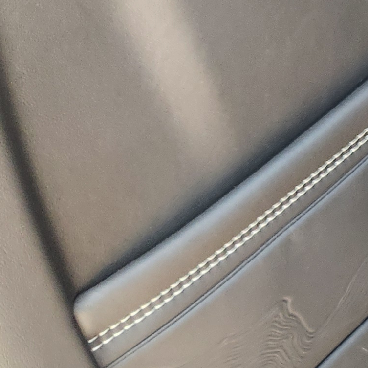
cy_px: 112
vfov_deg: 16.1
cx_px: 935
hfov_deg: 12.2
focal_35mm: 108
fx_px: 1299
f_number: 1.8
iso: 160
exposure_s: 1/120
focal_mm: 5.4
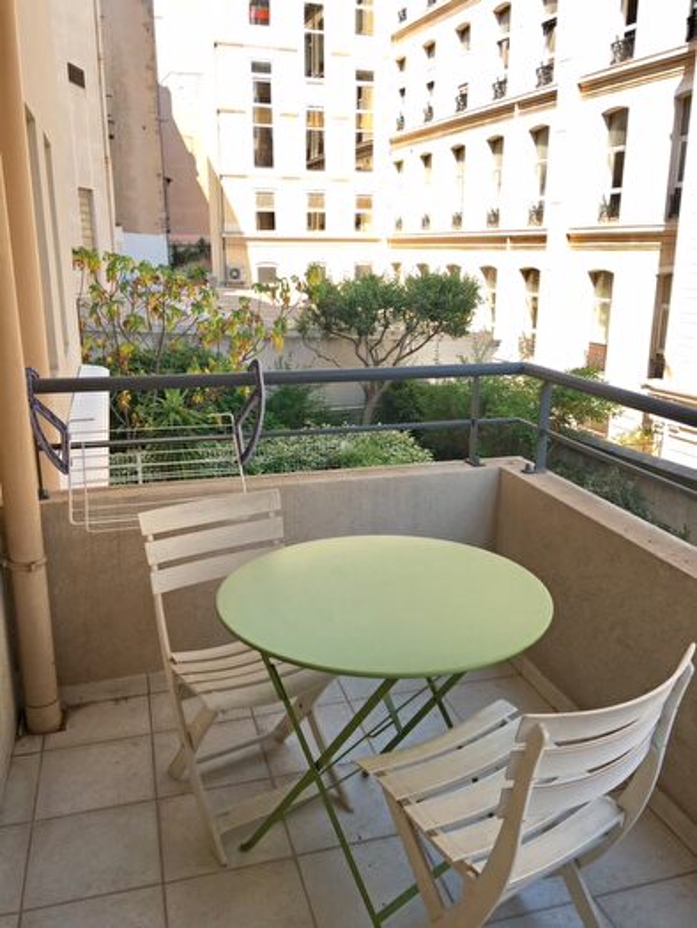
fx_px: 778
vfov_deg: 61.6
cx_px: 348
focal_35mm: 29
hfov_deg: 48.2
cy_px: 464
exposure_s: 1/450
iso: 25
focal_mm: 4.15
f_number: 2.2
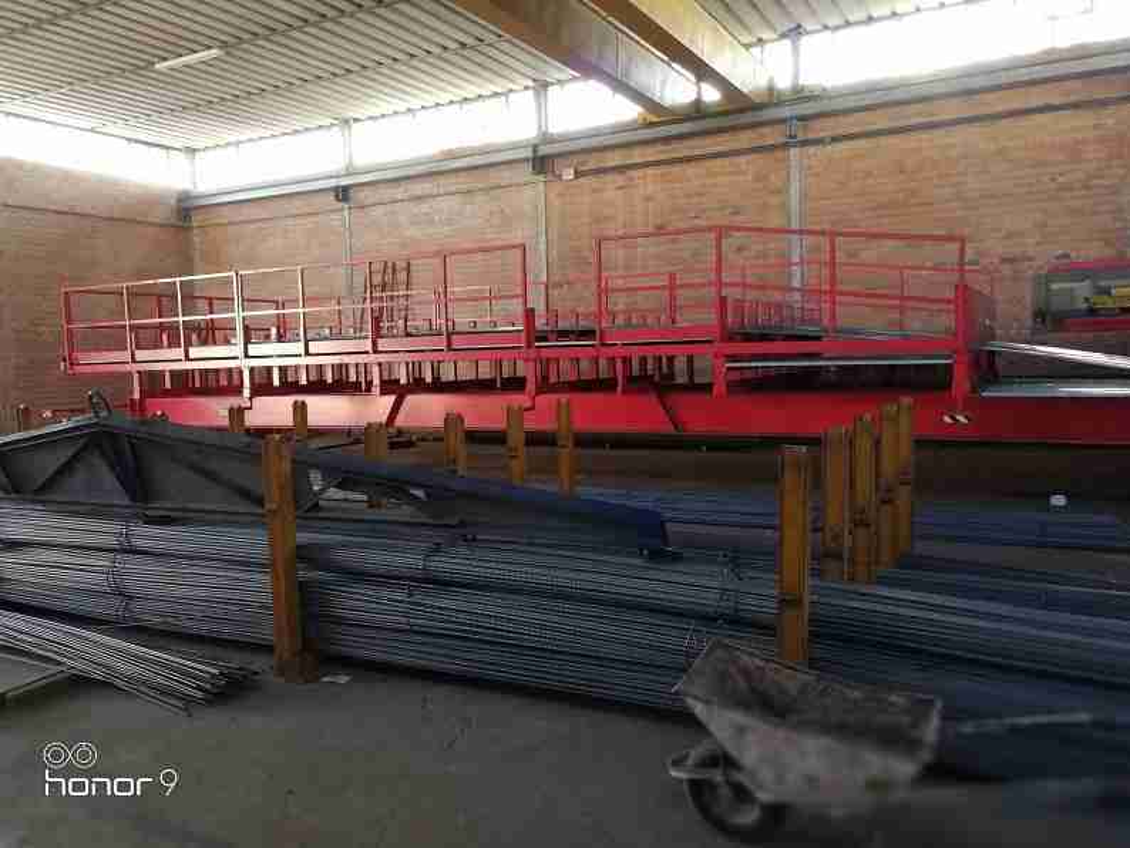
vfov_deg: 51.4
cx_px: 565
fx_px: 882
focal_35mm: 27
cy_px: 424
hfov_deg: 65.3
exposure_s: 1/100
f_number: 4
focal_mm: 3.95
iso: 400
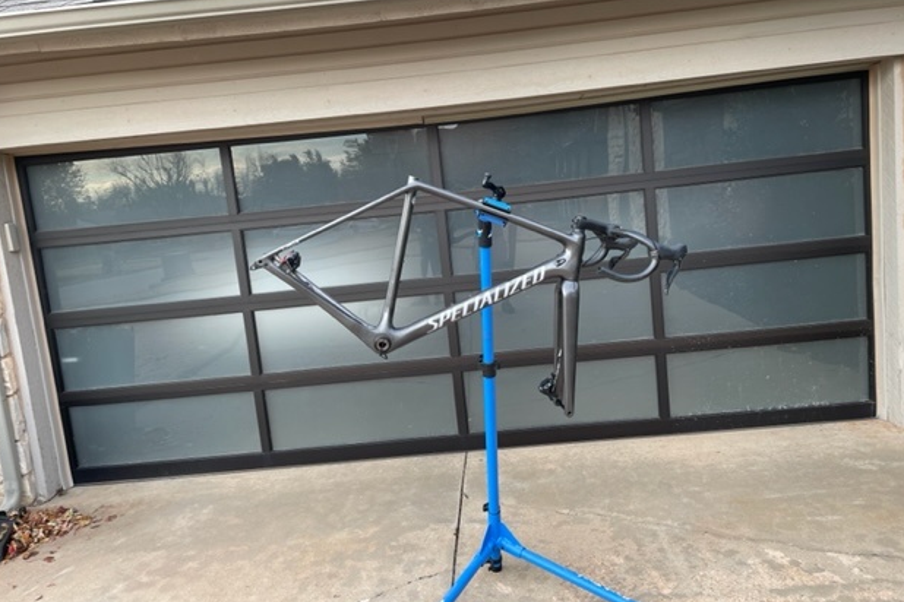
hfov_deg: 65.5
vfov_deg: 46.4
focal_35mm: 28
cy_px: 282
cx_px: 461
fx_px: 703
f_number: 1.6
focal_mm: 4.2
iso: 32
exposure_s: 1/238
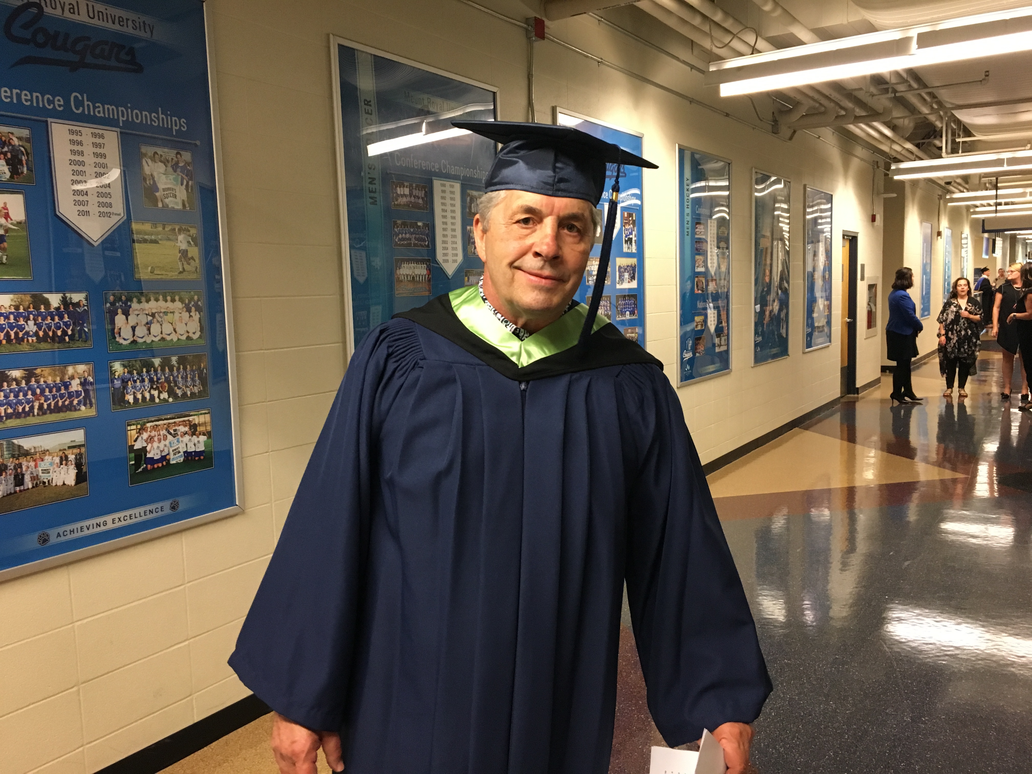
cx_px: 516
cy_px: 387
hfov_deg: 61.7
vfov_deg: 48.2
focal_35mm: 29
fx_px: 865
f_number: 2.2
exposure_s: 1/30
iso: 160
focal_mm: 4.15
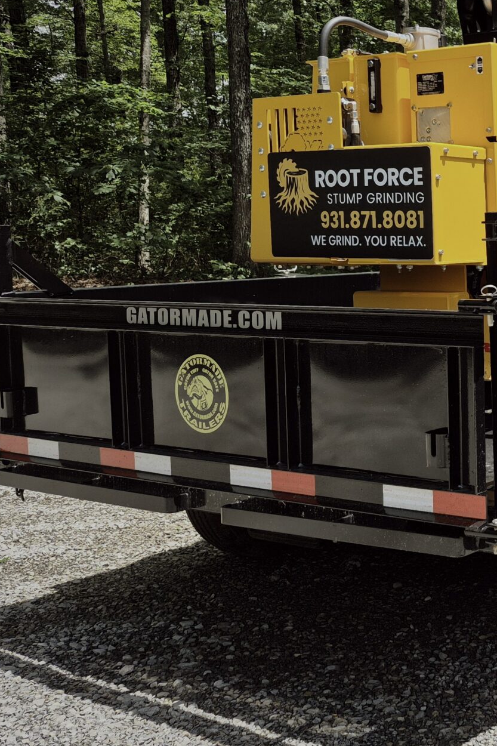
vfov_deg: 40.2
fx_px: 1015
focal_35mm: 49
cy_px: 297
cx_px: 697
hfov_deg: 23.3
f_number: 1.8
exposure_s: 1/1024
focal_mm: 5.4
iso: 25
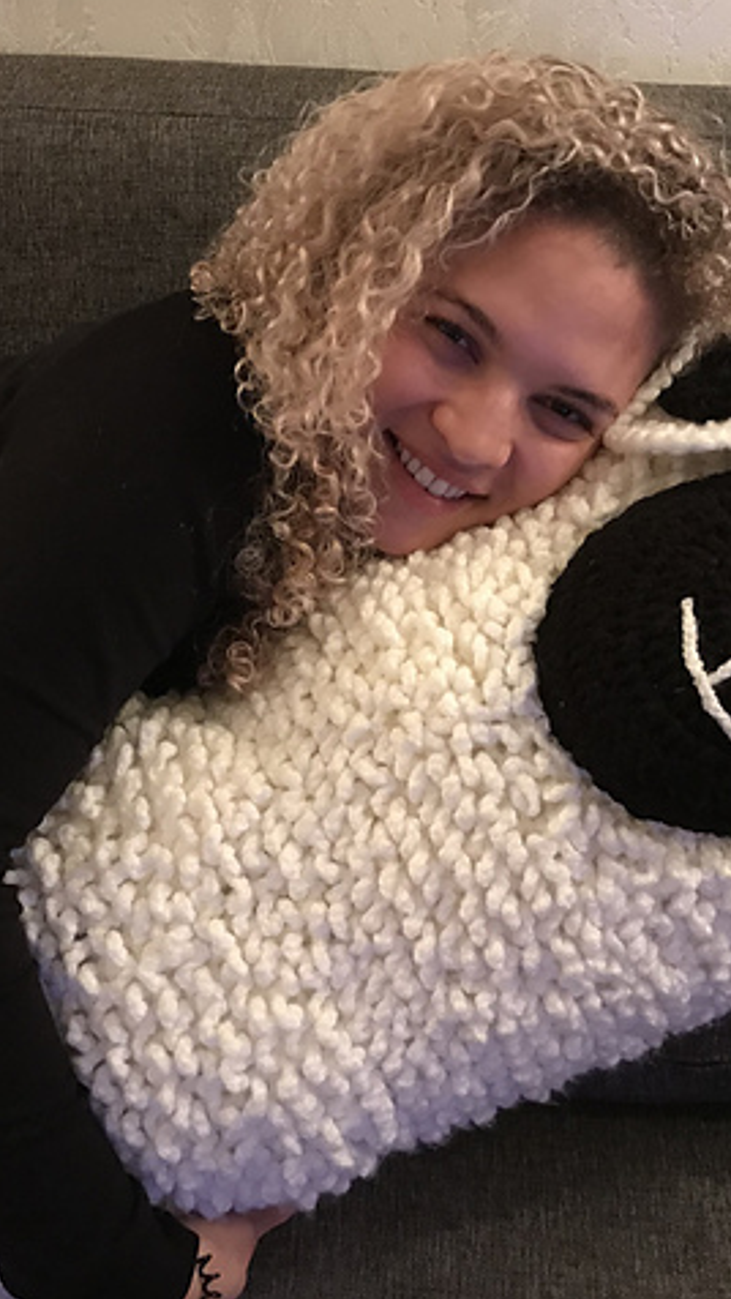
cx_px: 322
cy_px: 650
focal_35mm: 41
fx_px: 1412
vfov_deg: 49.4
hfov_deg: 29.0
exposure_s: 1/4
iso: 100
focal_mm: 3.99
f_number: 1.8
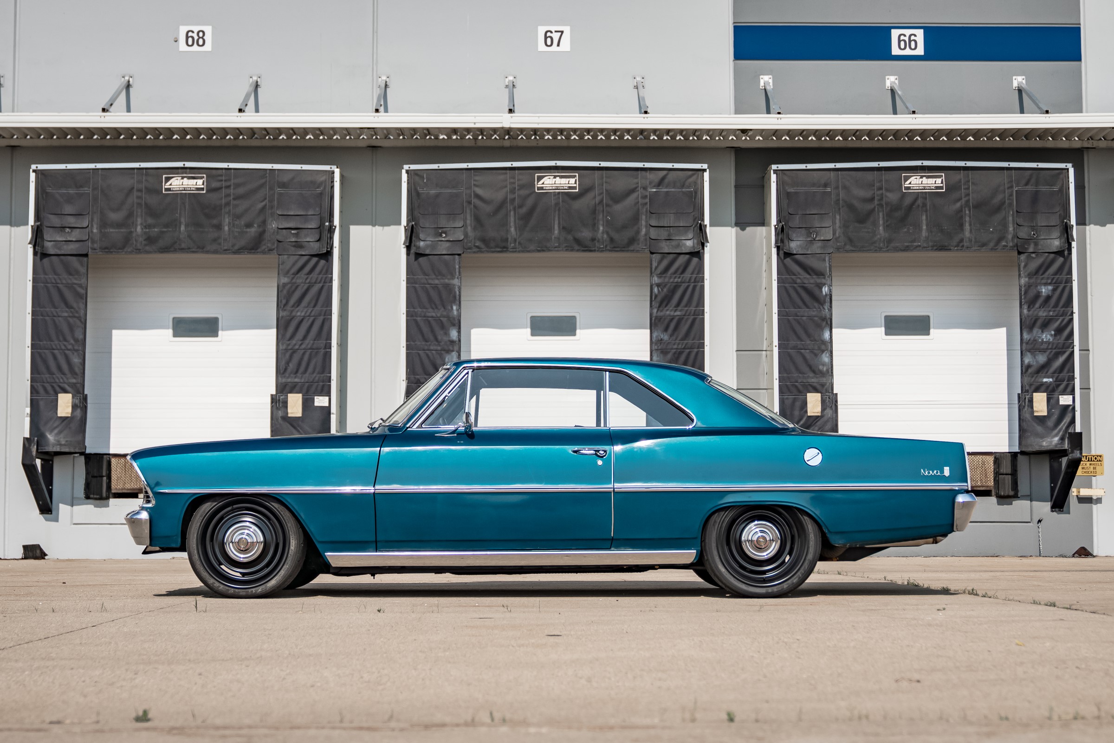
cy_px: 372
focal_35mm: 58
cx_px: 557
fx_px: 1795
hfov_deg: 34.5
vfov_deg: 23.4
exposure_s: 1/3200
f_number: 2.8
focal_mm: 39
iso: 100
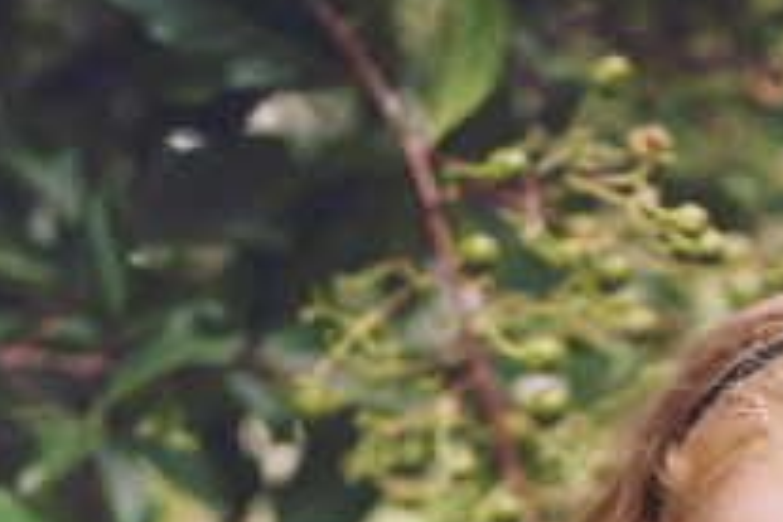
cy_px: 872
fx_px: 2827
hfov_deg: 15.6
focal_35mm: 130
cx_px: 647
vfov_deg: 10.1
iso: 250
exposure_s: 1/250
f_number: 1.4
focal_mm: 35
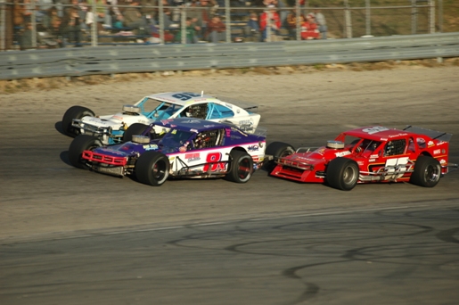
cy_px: 152
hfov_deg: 9.2
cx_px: 230
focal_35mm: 225
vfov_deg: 6.1
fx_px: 2865
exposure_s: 1/250
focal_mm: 150
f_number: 4.5
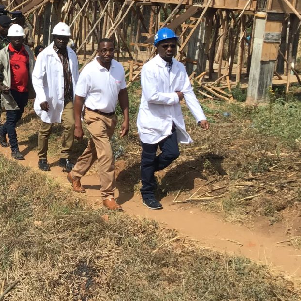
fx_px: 679
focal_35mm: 69
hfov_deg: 23.6
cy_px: 74
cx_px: -19
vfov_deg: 24.7
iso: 25
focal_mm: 3.3
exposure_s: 1/1456
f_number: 2.4
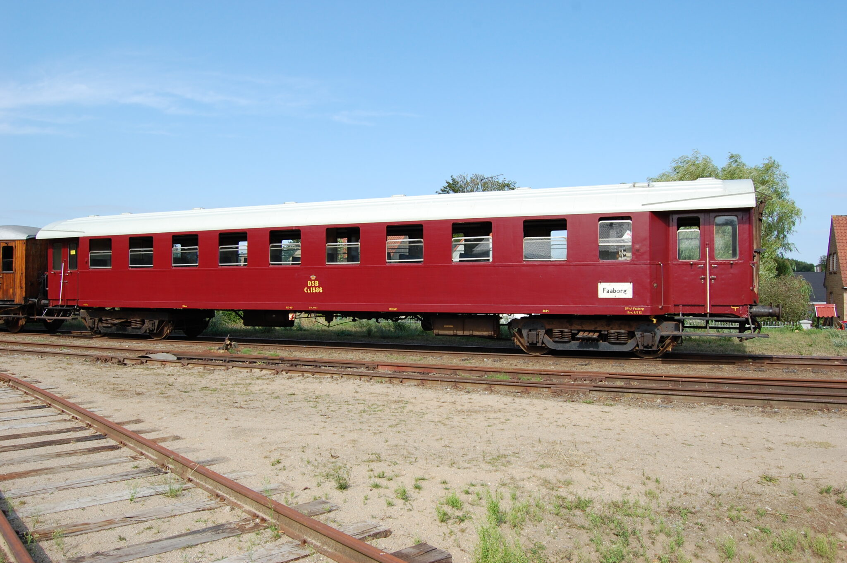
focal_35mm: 27
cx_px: 424
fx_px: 635
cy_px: 282
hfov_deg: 67.4
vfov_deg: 47.9
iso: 200
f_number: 9
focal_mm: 18
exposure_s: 1/320
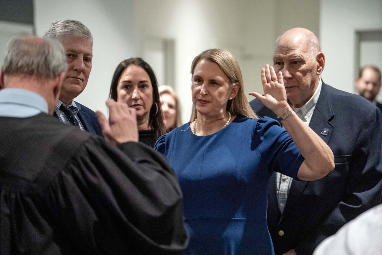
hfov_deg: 11.6
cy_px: 128
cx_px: 191
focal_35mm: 178
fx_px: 1888
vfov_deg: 7.7
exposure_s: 1/250
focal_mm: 178
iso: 6400
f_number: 4
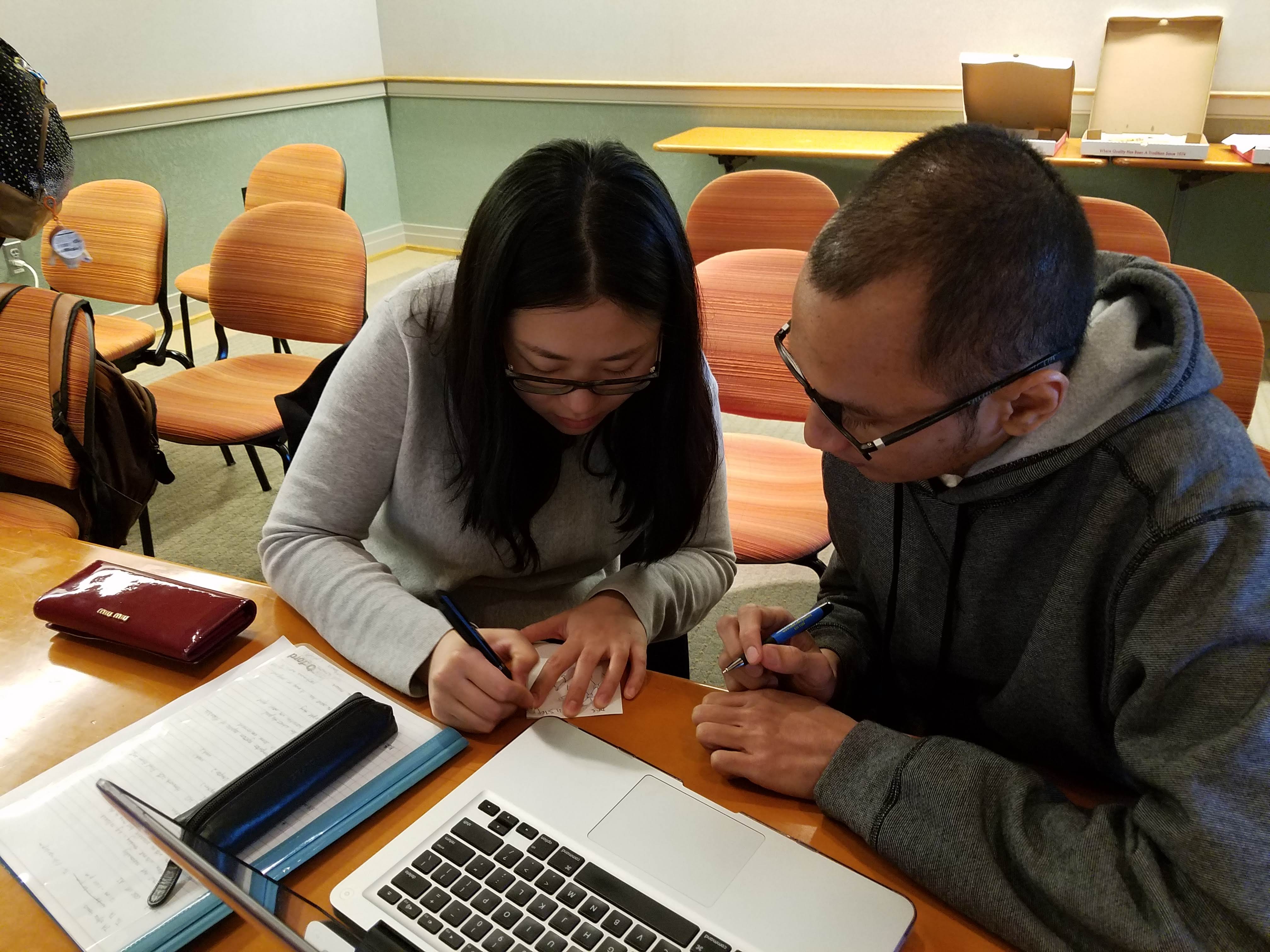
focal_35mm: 26
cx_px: 635
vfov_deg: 53.1
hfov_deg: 67.3
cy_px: 476
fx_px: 954
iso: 200
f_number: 1.7
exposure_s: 1/20
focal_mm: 4.2
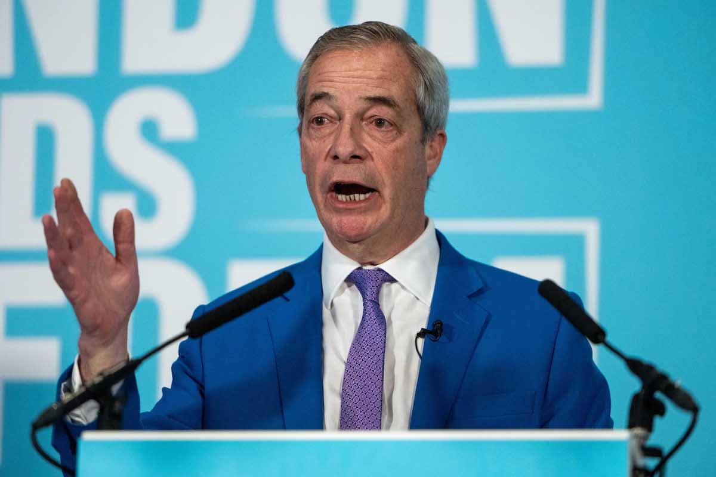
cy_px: 238
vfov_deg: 6.9
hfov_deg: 10.3
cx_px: 358
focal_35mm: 200
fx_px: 3977
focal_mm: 200
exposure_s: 1/320
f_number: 3.2
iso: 4000
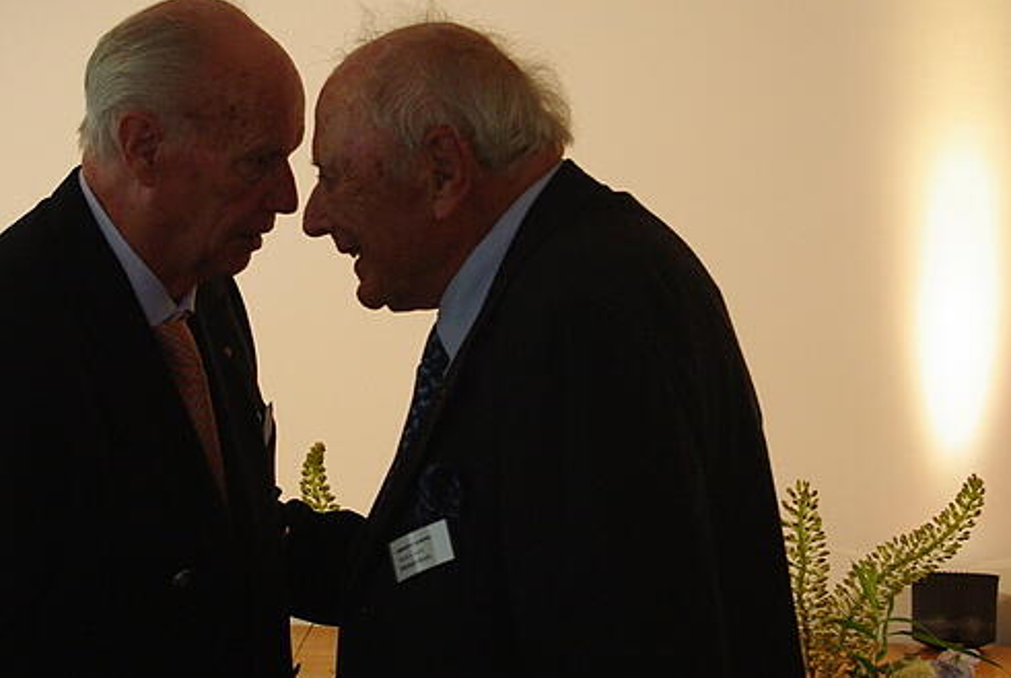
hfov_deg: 19.6
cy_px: 270
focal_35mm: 104
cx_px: 412
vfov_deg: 13.2
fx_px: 2925
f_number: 4
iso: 400
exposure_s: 1/45
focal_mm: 33
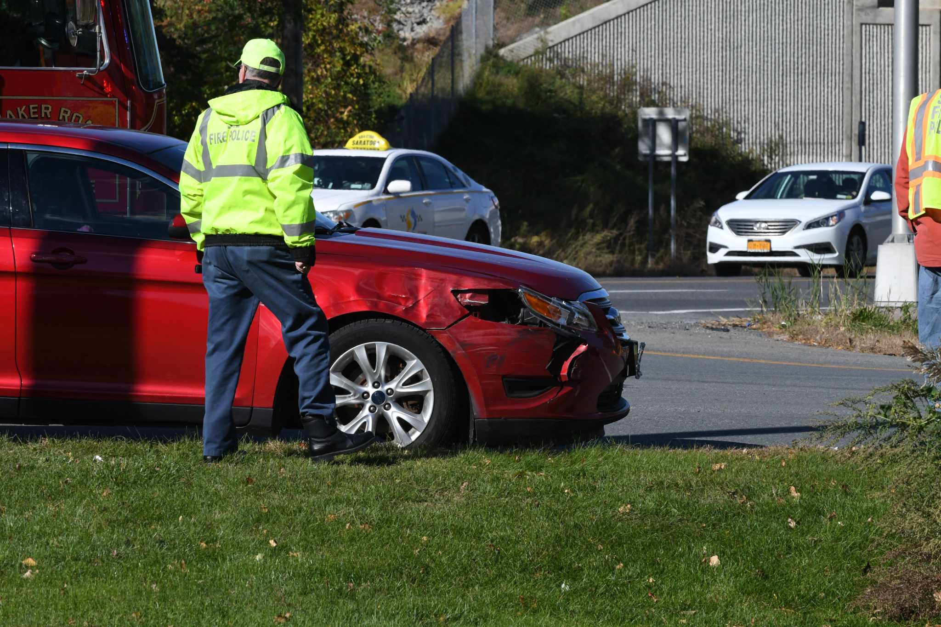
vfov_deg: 4.8
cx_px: 470
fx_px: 7448
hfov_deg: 7.2
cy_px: 314
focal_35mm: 285
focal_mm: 190
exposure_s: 1/1600
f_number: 11
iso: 1000
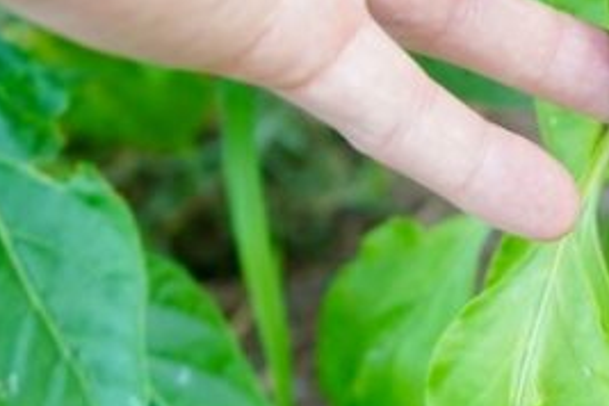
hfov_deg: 14.4
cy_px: 50
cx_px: 903
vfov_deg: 10.3
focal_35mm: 133
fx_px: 2250
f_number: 4
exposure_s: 1/200
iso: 640
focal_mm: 37
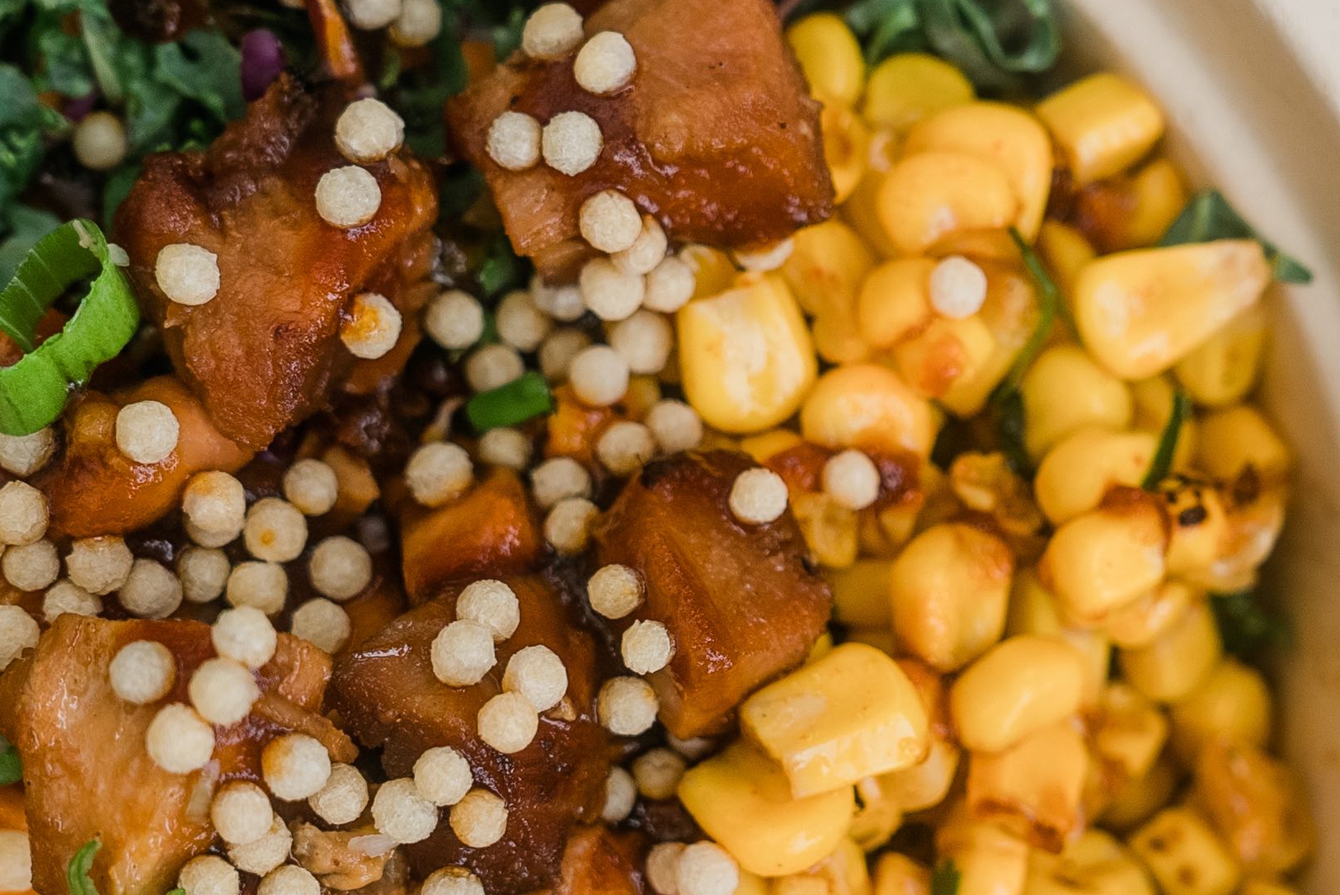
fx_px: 3984
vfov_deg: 12.8
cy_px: 677
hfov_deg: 19.0
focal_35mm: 107
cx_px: 999
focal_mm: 41
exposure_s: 1/160
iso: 400
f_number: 4
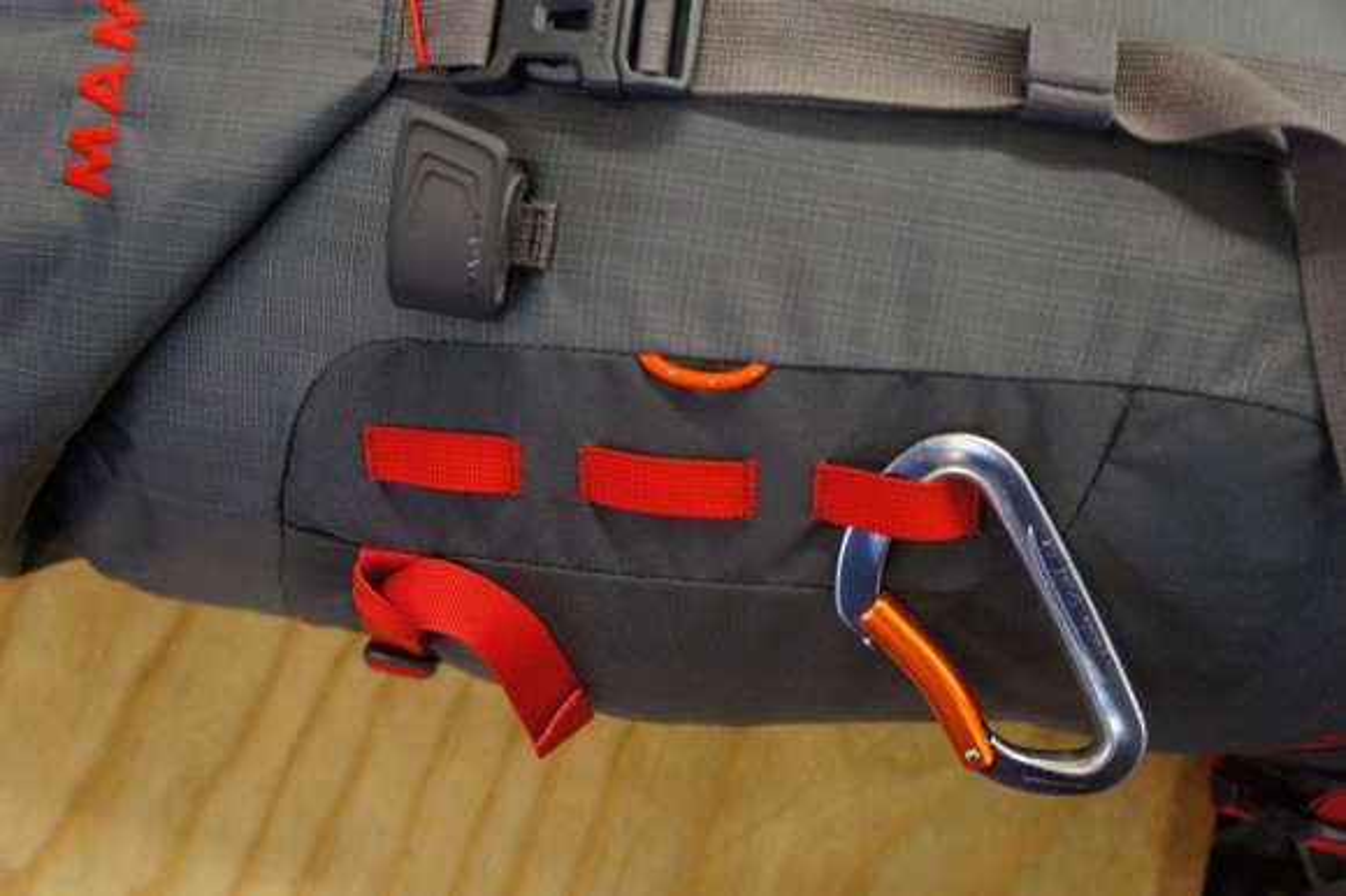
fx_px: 1289
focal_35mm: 34
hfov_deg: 55.1
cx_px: 673
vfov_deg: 38.3
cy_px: 448
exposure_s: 1/40
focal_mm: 23
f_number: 4
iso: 800
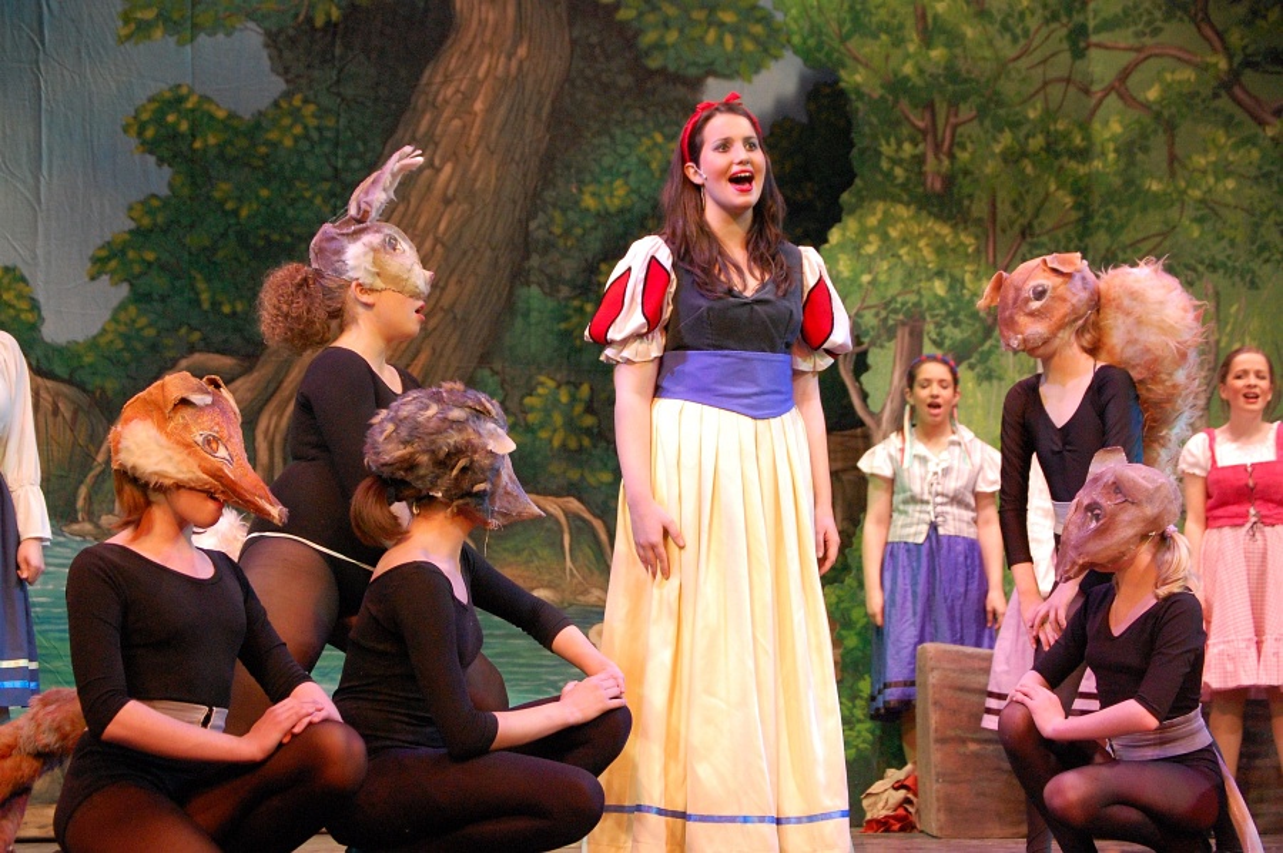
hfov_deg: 24.6
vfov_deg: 16.5
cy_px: 426
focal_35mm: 82
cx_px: 642
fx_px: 2937
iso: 1600
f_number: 6.3
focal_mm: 55
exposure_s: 1/160
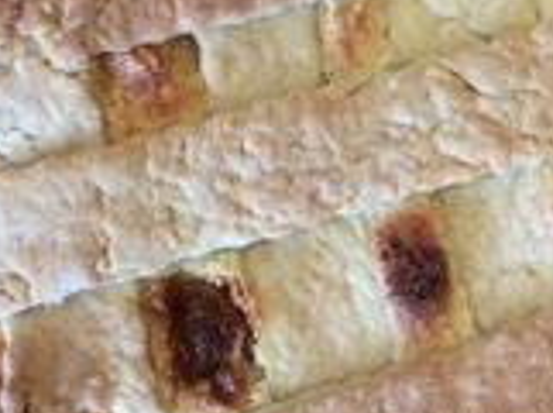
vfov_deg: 11.6
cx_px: 508
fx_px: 2024
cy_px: 69
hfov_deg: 15.4
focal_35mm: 127
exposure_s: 1/24
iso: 50
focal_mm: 3.3
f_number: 2.4
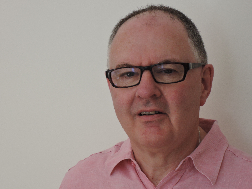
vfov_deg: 12.3
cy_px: 94
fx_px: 874
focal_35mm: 120
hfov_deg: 16.4
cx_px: 126
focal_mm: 25.5
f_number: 5.6
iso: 400
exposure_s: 1/50
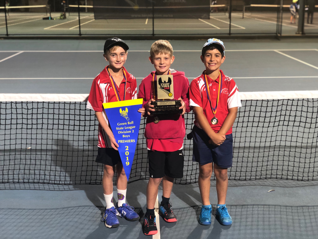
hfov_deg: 36.8
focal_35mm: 52
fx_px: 478
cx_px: 159
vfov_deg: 28.0
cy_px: 120
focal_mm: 6
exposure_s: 1/33
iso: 100
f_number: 2.4
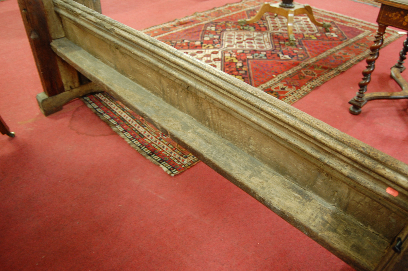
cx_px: 204
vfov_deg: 45.6
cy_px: 136
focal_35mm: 28
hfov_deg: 64.6
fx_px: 323
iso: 800
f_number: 3.5
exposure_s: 1/8
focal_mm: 19
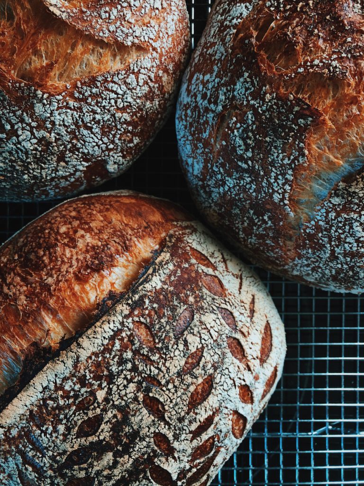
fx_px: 393
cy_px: 243
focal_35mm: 28
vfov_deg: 63.4
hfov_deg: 49.7
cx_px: 182
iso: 50
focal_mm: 3.99
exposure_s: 1/15
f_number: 1.8
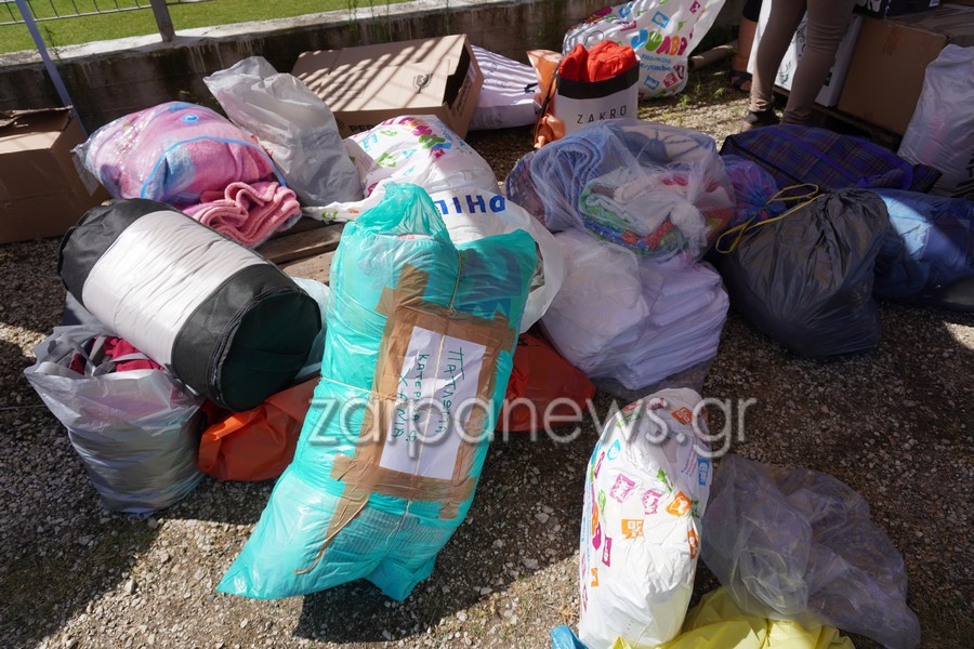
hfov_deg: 73.7
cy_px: 324
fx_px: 649
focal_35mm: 24
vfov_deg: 53.1
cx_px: 487
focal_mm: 16
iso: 100
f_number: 4.5
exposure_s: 1/1000
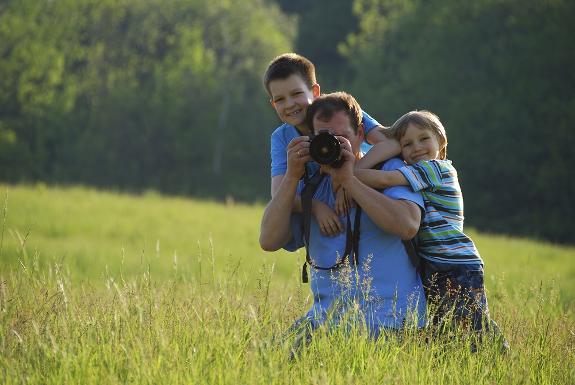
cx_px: 288
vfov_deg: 4.6
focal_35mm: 300
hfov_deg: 6.9
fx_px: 4796
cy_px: 192
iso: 100
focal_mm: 200
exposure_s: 1/200
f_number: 5.6
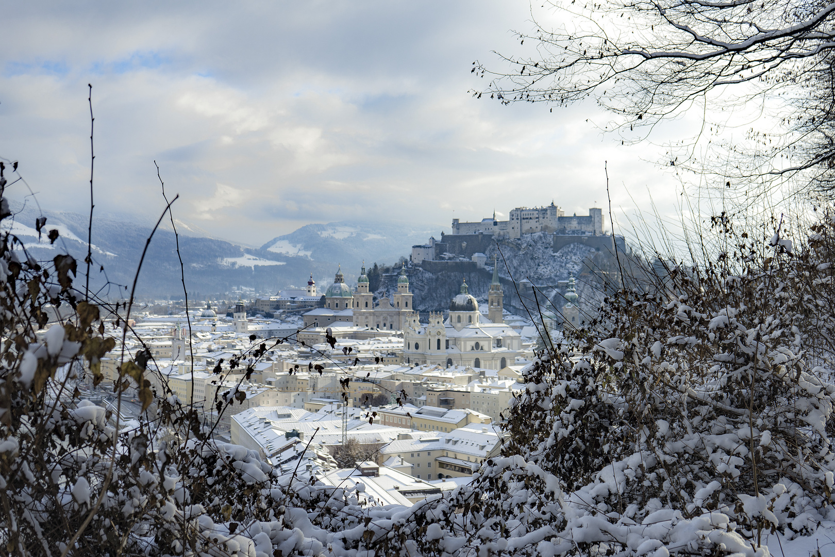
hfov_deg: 45.4
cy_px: 278
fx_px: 997
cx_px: 418
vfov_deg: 31.2
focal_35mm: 43
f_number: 8
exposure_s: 1/320
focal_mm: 43
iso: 100
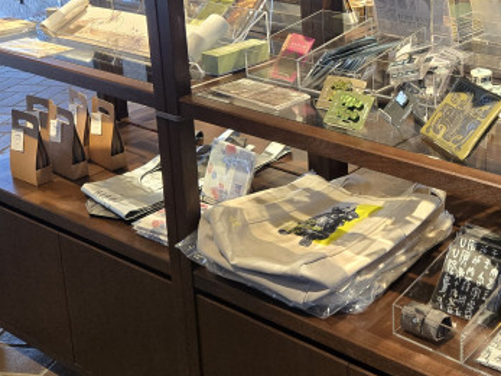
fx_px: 767
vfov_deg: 26.4
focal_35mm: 53
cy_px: 23
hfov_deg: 33.5
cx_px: 484
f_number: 1.8
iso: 200
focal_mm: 5.4
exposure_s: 1/180
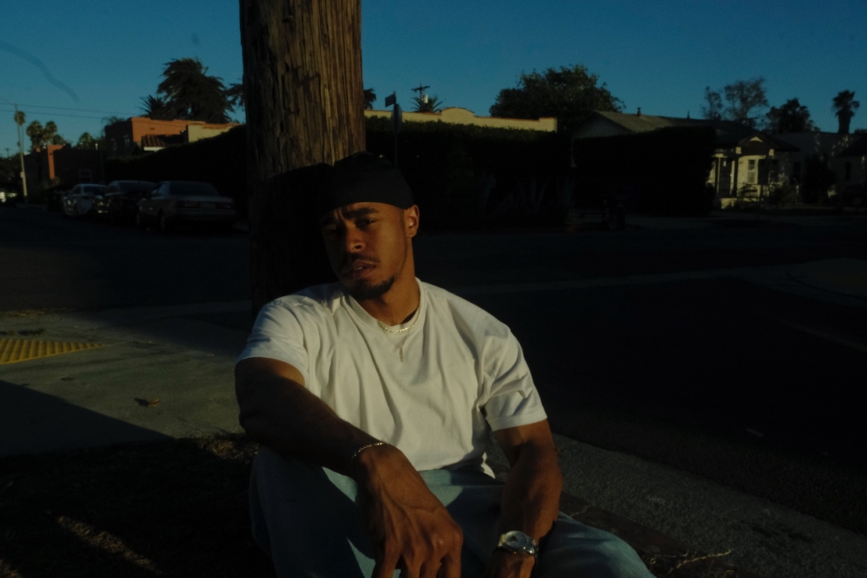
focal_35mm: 27
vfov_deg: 47.9
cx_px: 434
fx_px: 650
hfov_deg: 67.4
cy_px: 289
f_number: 20
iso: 1600
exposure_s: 1/1100
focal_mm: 18
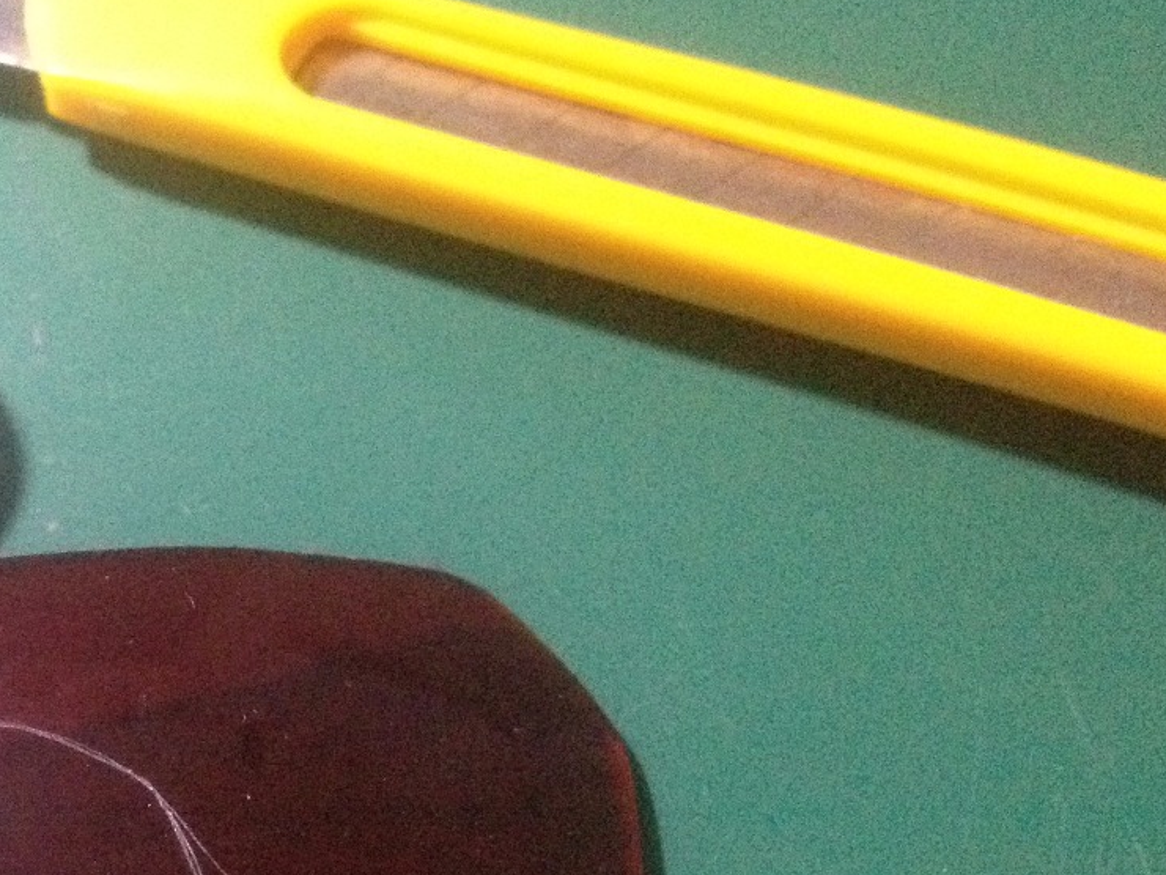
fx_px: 2291
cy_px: 703
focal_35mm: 68
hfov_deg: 27.7
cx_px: 167
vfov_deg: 21.4
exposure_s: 1/17
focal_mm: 4.28
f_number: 2.4
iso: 800
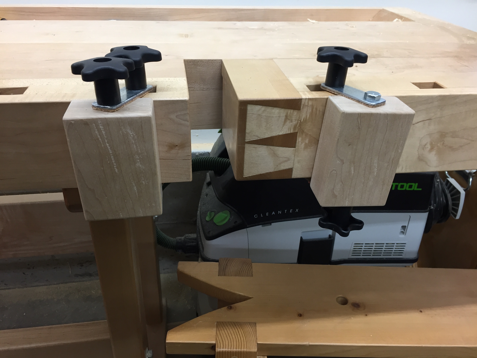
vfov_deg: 48.2
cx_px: 238
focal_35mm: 29
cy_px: 179
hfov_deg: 61.7
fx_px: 400
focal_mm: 4.15
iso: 64
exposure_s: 1/30
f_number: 2.2
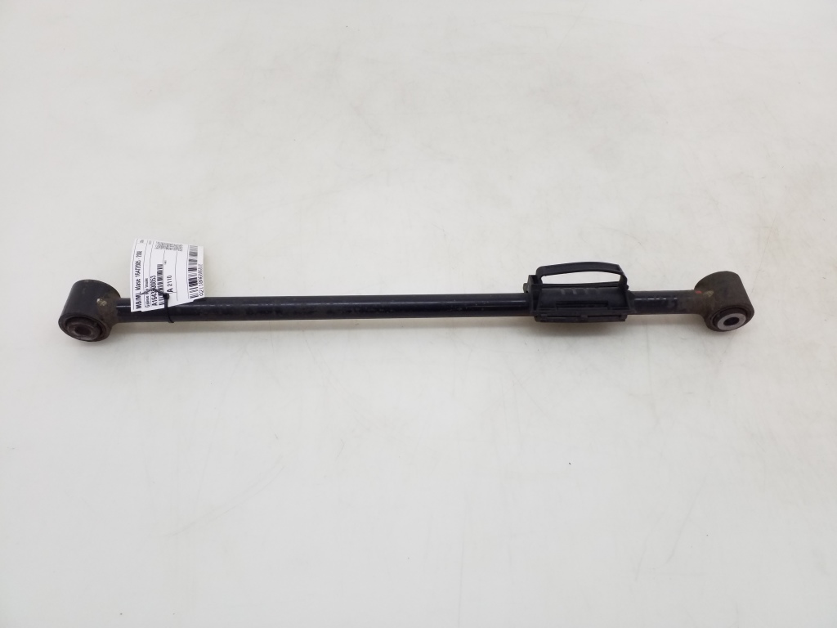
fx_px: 653
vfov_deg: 51.4
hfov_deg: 65.3
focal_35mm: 27
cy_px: 314
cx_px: 418
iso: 80
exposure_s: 1/50
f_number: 1.9
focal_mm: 3.6
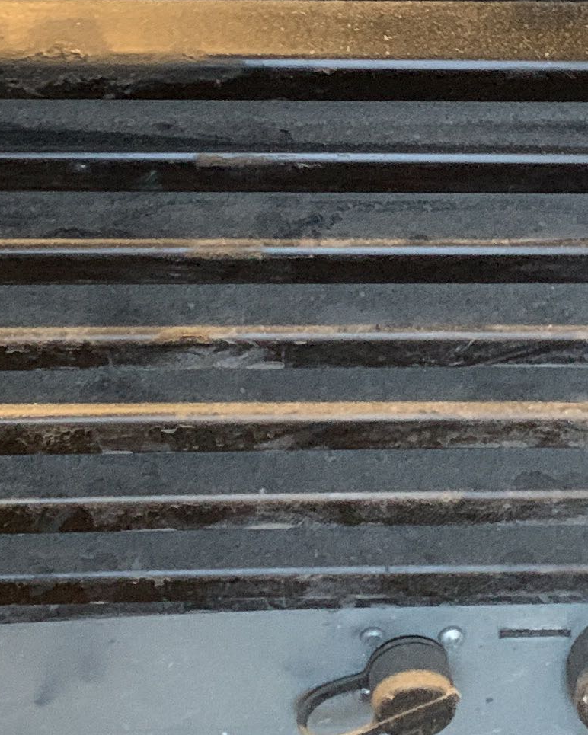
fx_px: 2306
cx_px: 303
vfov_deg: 17.9
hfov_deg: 14.5
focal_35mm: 106
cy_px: 90
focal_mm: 4.25
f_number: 1.8
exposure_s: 1/25
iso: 400
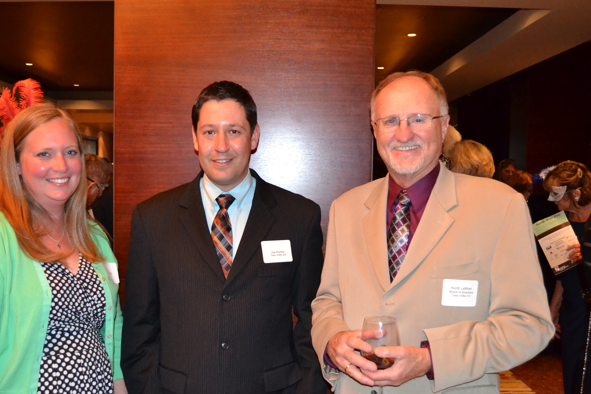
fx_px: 575
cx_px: 273
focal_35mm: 35
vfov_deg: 37.8
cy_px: 220
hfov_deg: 54.4
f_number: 3.5
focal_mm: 20
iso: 3200
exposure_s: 1/60
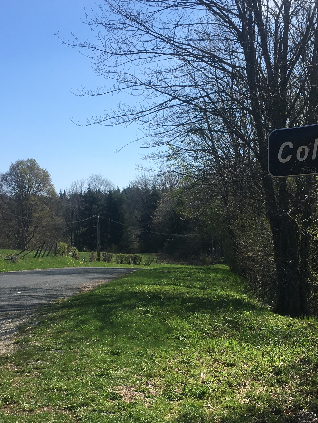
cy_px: 260
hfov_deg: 27.0
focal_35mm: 54
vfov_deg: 35.4
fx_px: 661
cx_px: 147
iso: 25
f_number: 2.2
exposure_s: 1/1451
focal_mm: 4.15
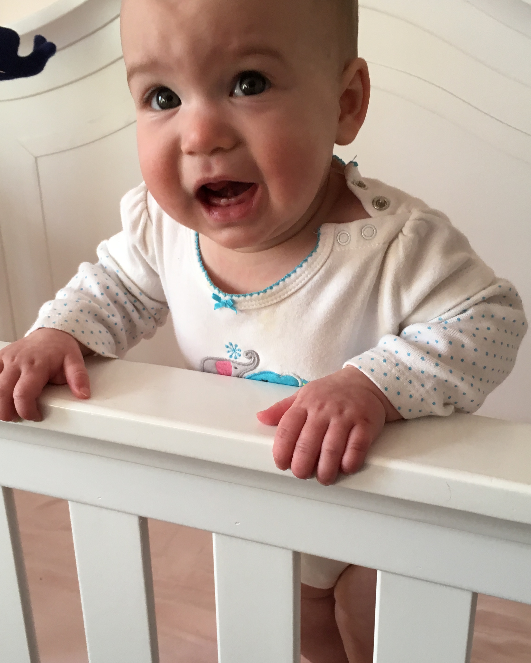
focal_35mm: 40
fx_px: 786
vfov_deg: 45.8
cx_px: 265
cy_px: 348
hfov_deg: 37.3
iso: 32
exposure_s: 1/30
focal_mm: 4.15
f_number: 2.2
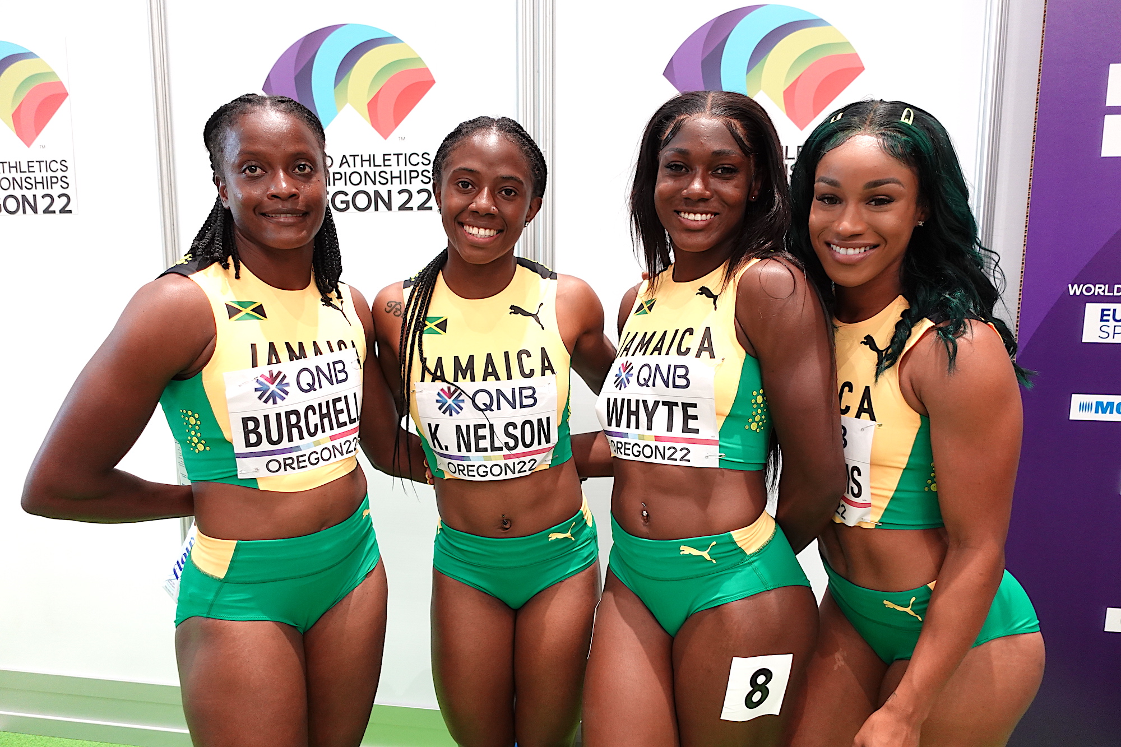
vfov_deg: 53.1
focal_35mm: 24
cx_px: 560
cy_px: 374
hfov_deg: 73.7
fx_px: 747
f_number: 2
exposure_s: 1/60
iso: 500
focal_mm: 9.4
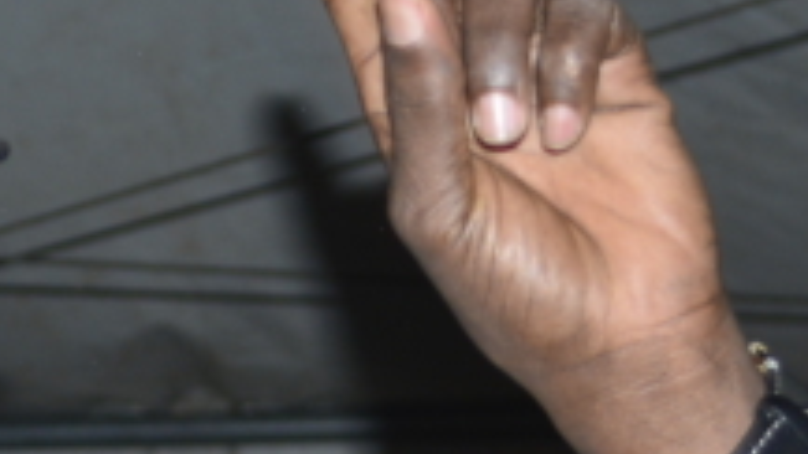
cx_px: -261
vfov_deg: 5.1
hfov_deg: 8.9
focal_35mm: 237
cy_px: 768
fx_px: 5077
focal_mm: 32
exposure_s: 1/30
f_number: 4.8
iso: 250
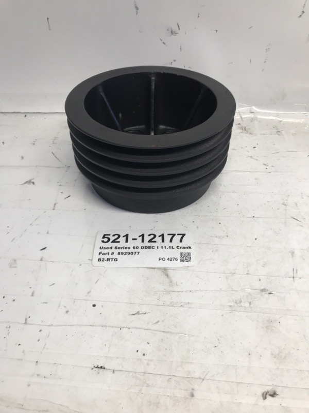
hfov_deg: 49.7
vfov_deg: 63.4
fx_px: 333
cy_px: 206
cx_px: 154
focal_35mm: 28
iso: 40
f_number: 1.8
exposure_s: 1/120
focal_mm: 3.99
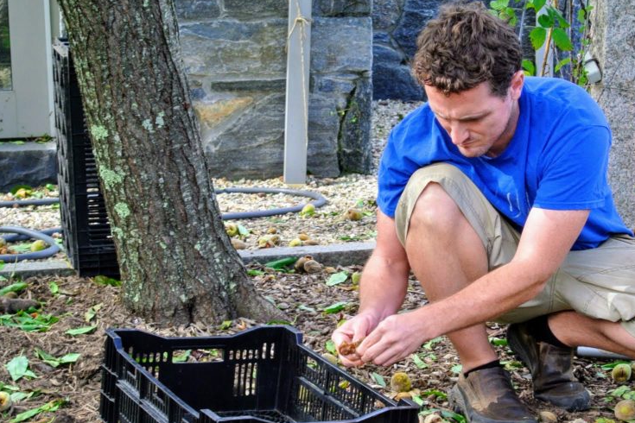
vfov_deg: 12.1
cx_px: 404
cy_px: 274
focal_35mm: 113
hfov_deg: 18.1
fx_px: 1993
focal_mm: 30
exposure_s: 1/60
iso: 125
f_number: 5.6
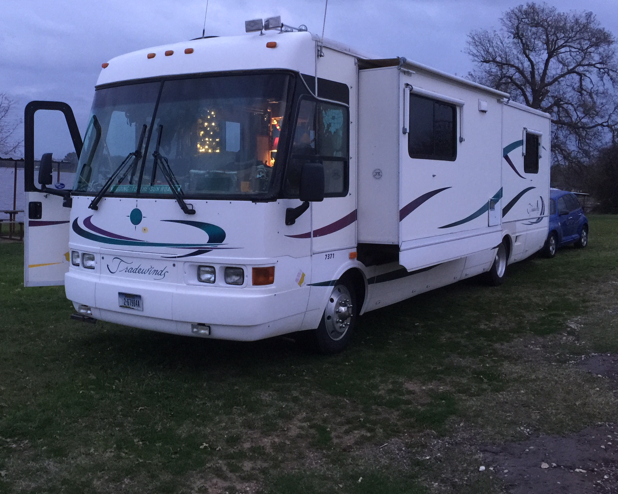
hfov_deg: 48.8
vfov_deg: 40.0
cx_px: 250
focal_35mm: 37
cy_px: 204
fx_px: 677
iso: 125
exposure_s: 1/10
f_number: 2.2
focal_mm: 4.15
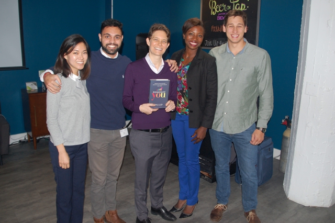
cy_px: 112
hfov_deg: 67.4
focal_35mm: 27
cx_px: 168
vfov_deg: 47.9
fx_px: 251
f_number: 3.5
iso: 400
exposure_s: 1/60
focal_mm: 18
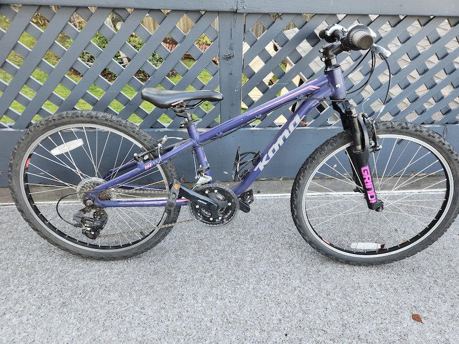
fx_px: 305
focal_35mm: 23
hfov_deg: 73.9
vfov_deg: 58.9
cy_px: 172
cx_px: 230
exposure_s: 1/180
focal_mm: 5.4
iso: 160
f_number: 1.8
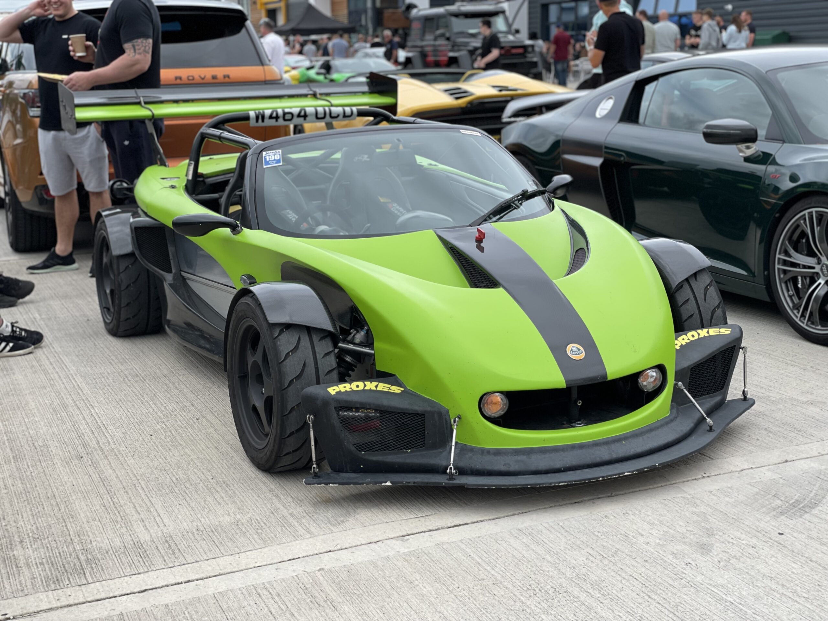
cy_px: 310
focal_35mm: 52
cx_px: 414
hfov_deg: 36.8
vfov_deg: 28.0
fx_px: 1244
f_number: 2
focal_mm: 6
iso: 25
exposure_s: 1/978
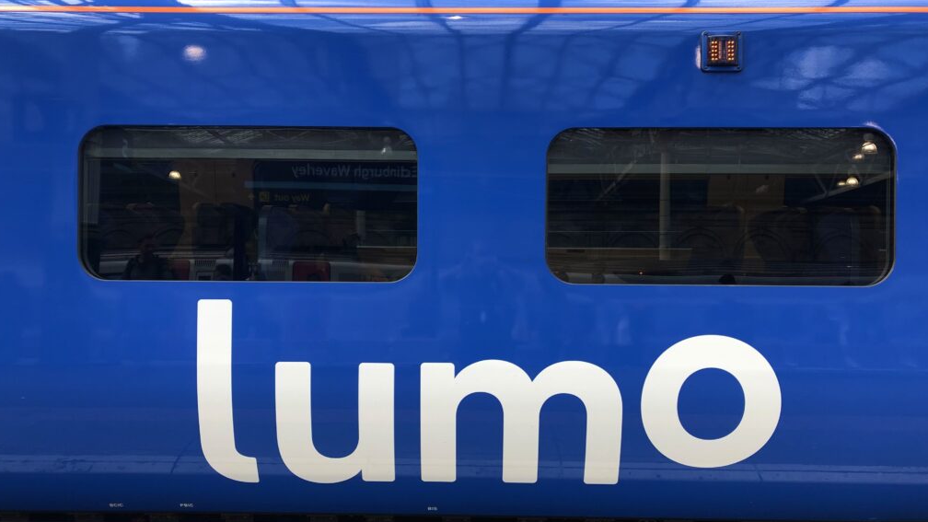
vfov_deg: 37.8
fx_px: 763
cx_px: 461
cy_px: 259
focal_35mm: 31
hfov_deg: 62.6
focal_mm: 3.99
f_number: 1.8
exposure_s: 1/112
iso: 20
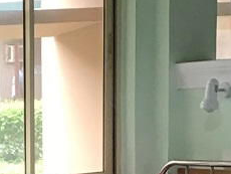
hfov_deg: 9.3
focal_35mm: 202
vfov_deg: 7.1
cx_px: -196
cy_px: 336
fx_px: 1349
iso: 25
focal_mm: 3.3
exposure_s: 1/33
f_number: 2.4
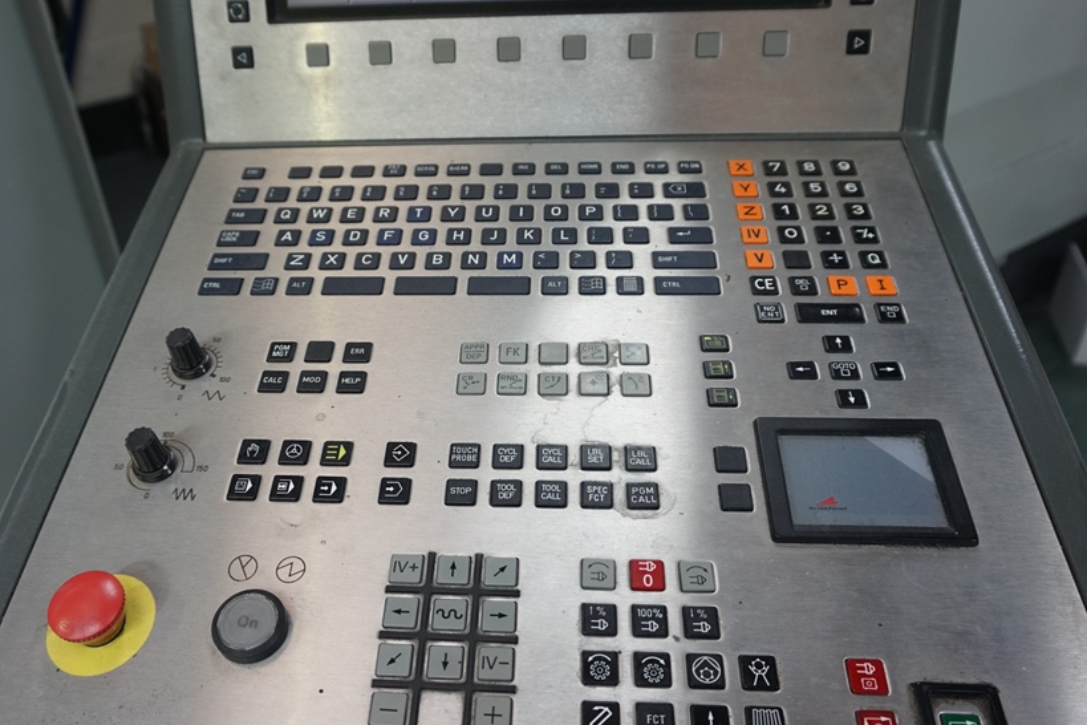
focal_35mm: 30
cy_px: 357
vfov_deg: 43.6
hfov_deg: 61.8
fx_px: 906
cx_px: 480
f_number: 4
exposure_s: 1/60
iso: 320
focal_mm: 16
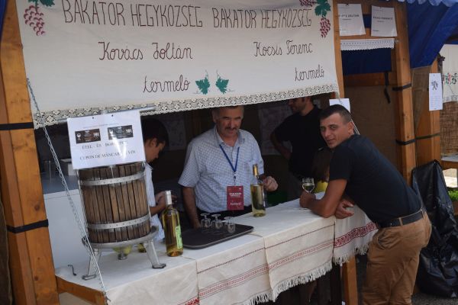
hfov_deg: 45.0
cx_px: 229
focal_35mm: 44
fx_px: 553
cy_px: 152
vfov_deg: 30.8
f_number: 6.3
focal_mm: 29
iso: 100
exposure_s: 1/160
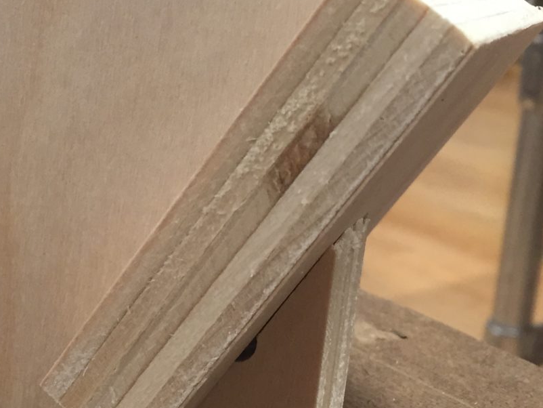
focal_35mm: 72
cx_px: 125
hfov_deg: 26.6
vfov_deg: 20.5
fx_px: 1130
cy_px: 198
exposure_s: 1/30
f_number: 2.2
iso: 100
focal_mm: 4.15
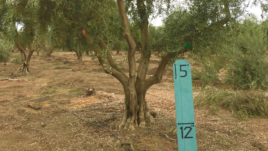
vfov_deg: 27.0
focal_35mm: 43
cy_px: 24
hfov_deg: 47.4
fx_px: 306
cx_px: 135
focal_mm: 4.15
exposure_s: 1/670
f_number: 2.2
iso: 32
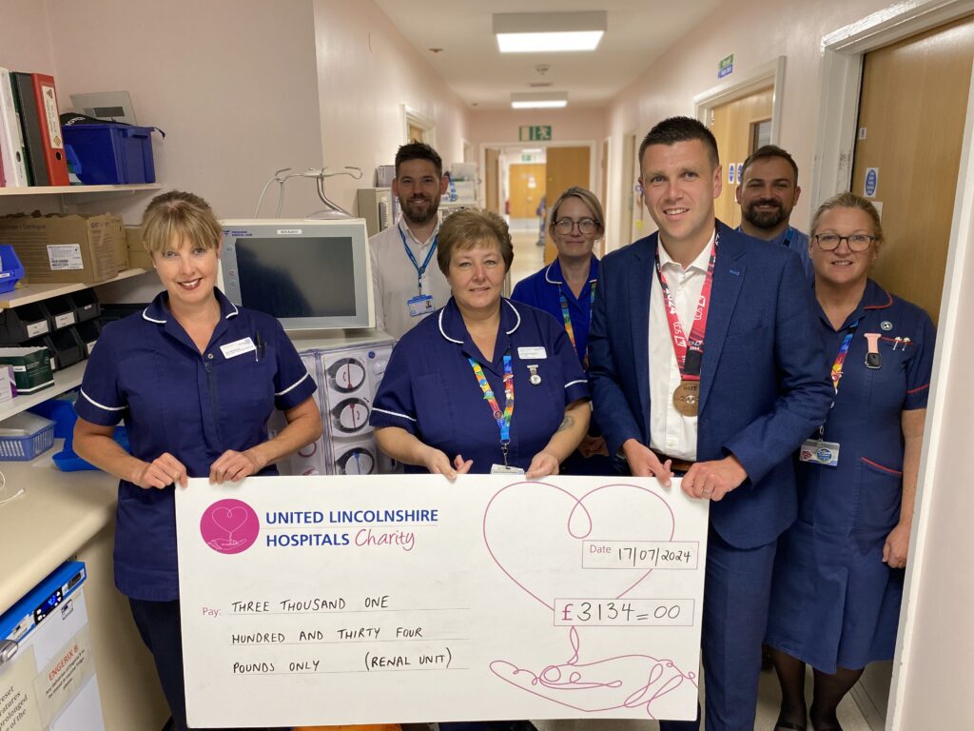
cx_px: 487
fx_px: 732
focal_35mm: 26
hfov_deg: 67.3
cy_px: 366
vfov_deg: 53.1
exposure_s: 1/50
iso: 100
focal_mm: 4.25
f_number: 1.8
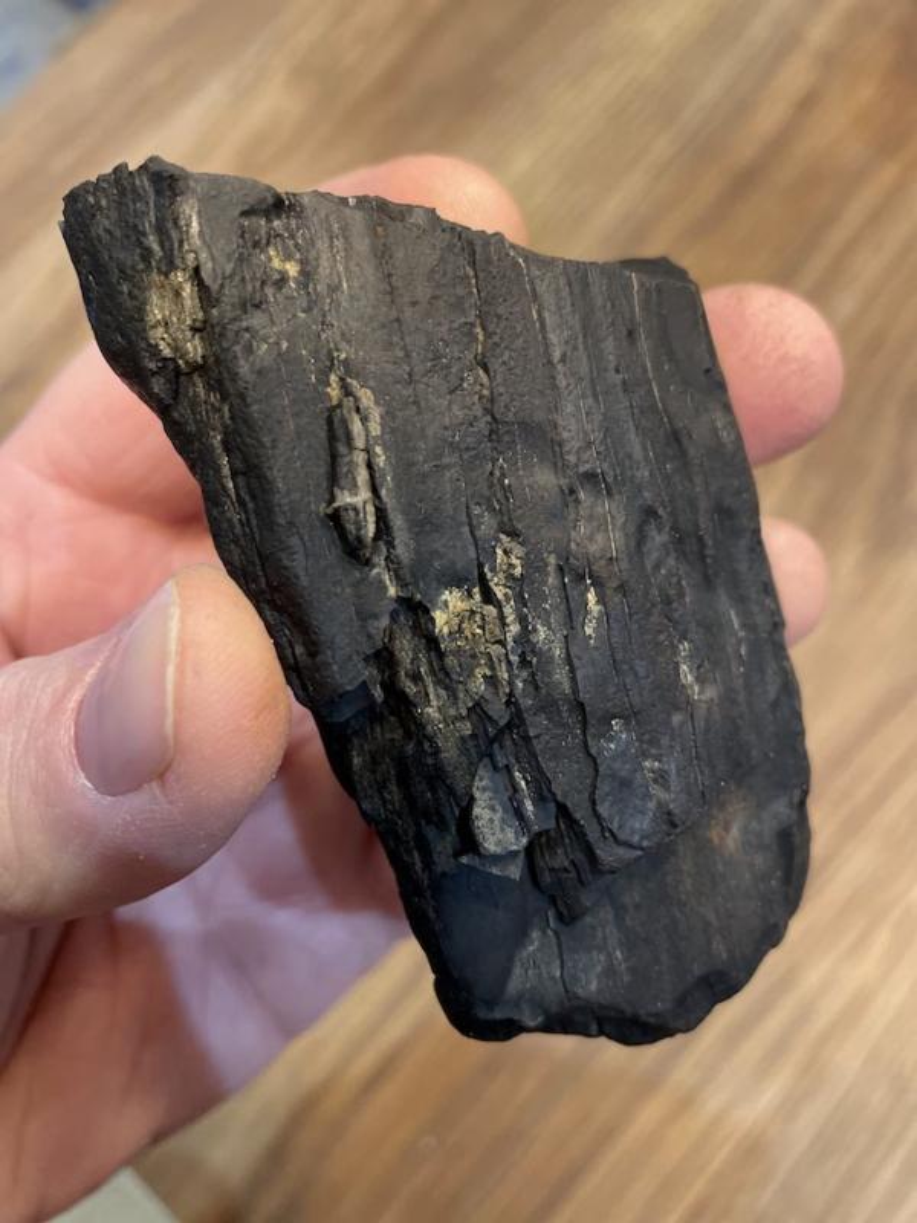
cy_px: 612
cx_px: 458
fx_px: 918
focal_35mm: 26
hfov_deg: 53.1
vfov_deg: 67.3
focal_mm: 4.2
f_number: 1.6
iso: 320
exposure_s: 1/50
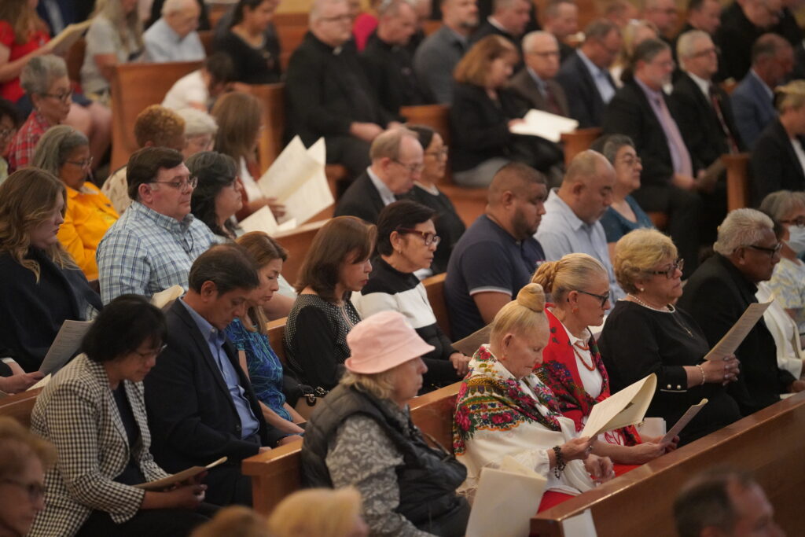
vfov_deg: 6.9
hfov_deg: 10.3
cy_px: 268
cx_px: 402
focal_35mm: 200
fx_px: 4473
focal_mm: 200
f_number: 2.8
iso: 10000
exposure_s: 1/200
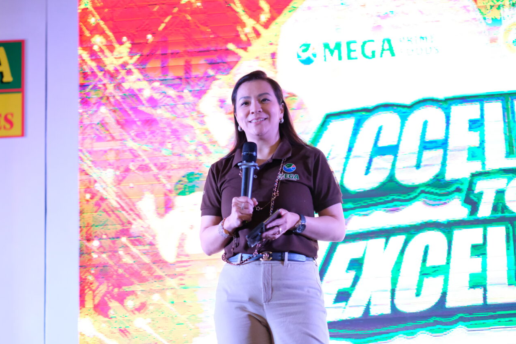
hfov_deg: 23.9
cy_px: 171
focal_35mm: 85
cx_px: 259
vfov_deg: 16.1
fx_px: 1218
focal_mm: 56
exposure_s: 1/4000
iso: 3200
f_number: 1.2
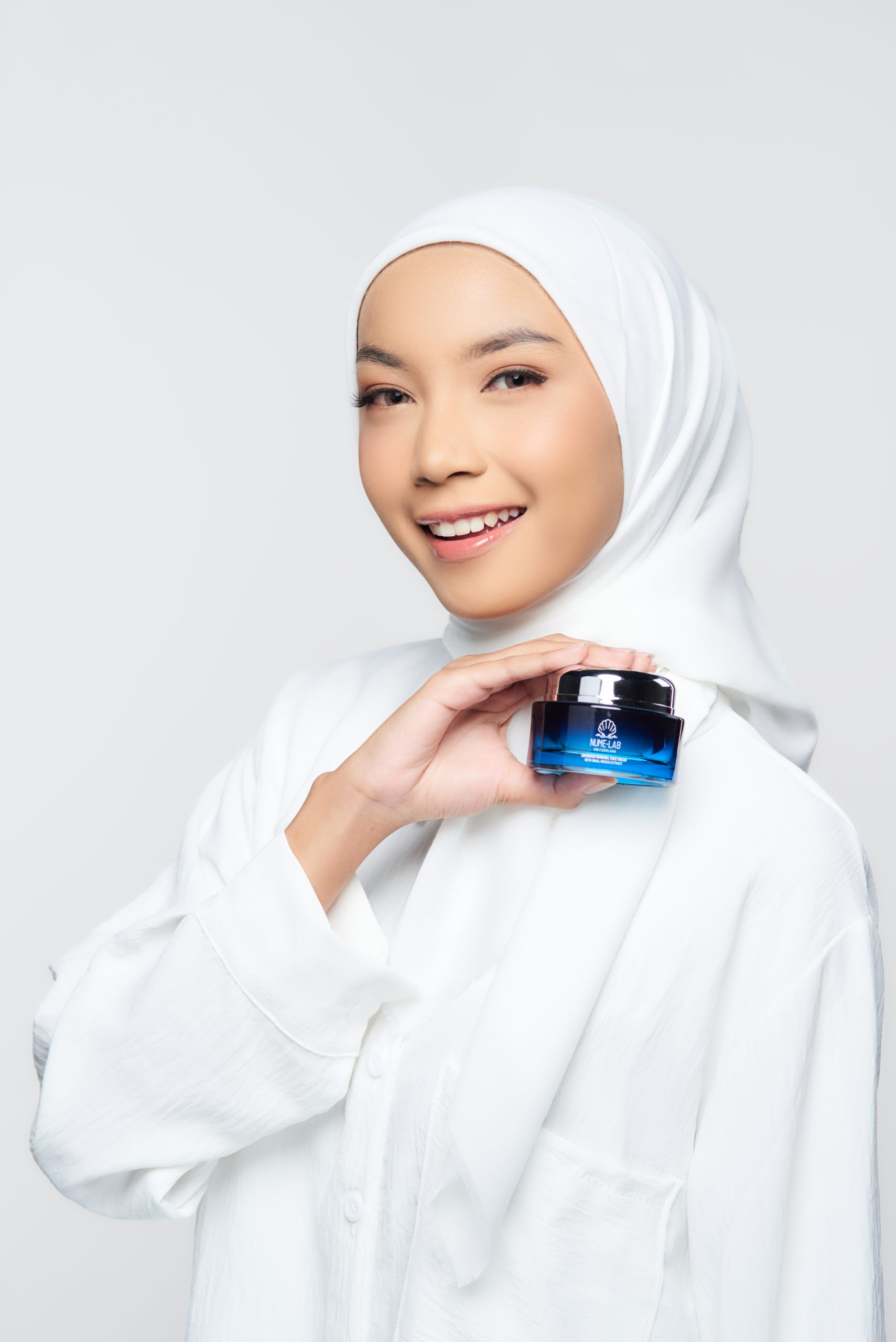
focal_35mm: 105
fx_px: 3916
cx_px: 448
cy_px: 671
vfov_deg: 19.4
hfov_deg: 13.1
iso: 200
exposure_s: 1/160
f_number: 6.3
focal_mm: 105
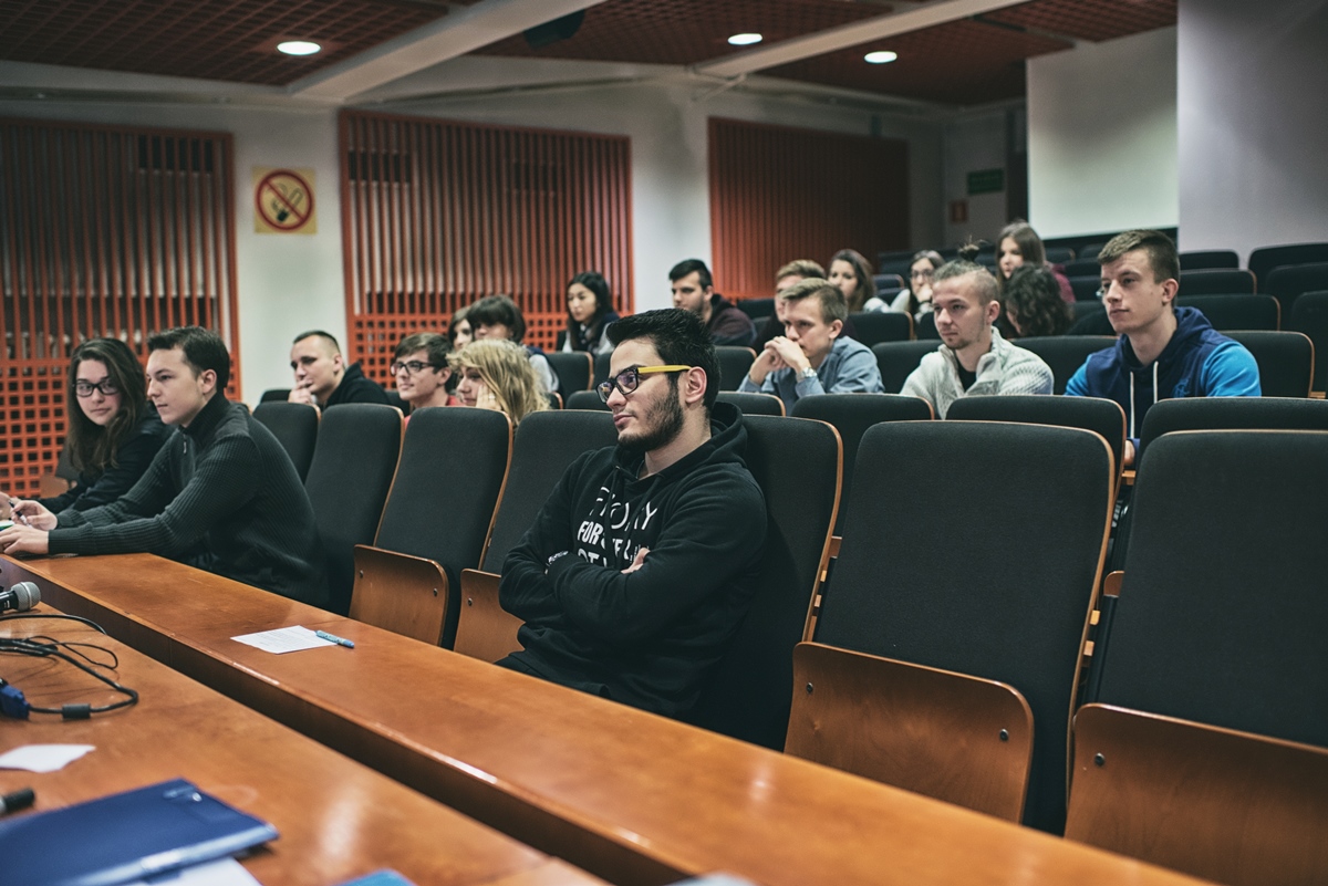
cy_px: 443
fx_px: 1292
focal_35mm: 35
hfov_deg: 54.4
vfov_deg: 37.9
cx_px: 664
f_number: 2.2
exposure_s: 1/250
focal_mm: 35
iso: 800
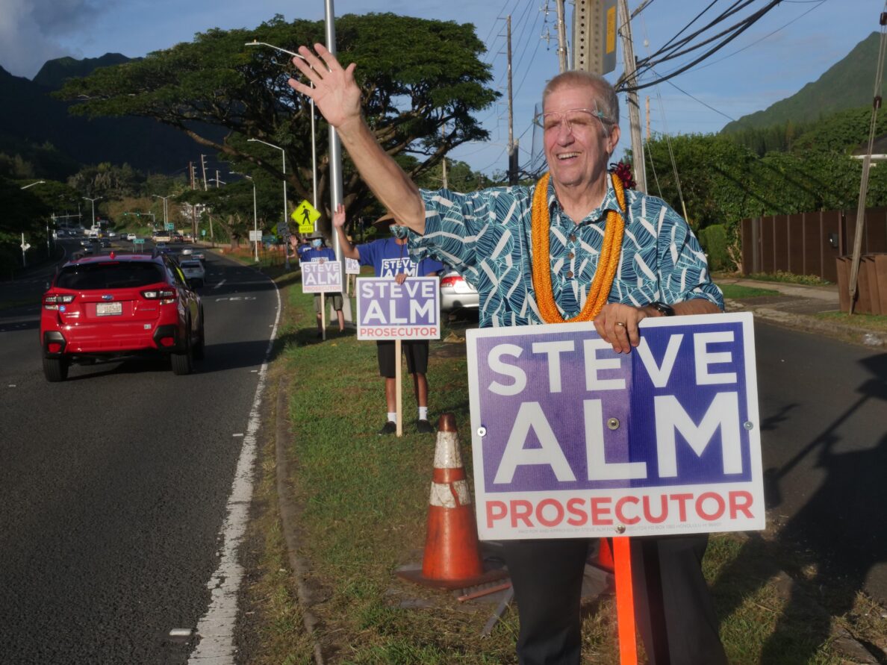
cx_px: 444
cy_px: 332
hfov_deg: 33.2
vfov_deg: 25.2
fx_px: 1486
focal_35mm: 58
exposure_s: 1/500
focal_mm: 29
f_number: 13
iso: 400
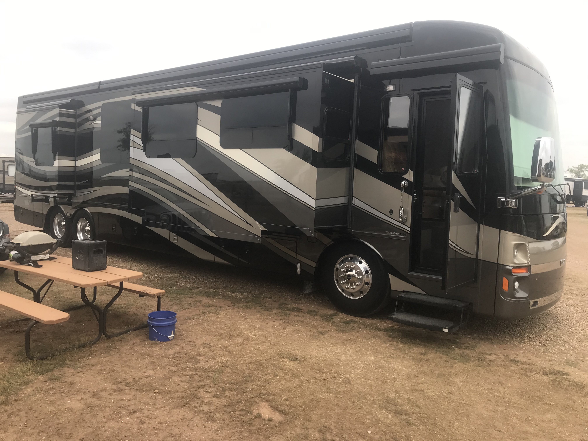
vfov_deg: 49.7
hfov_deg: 63.4
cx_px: 294
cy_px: 220
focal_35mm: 28
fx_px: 476
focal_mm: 3.99
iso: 20
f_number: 1.8
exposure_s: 1/170
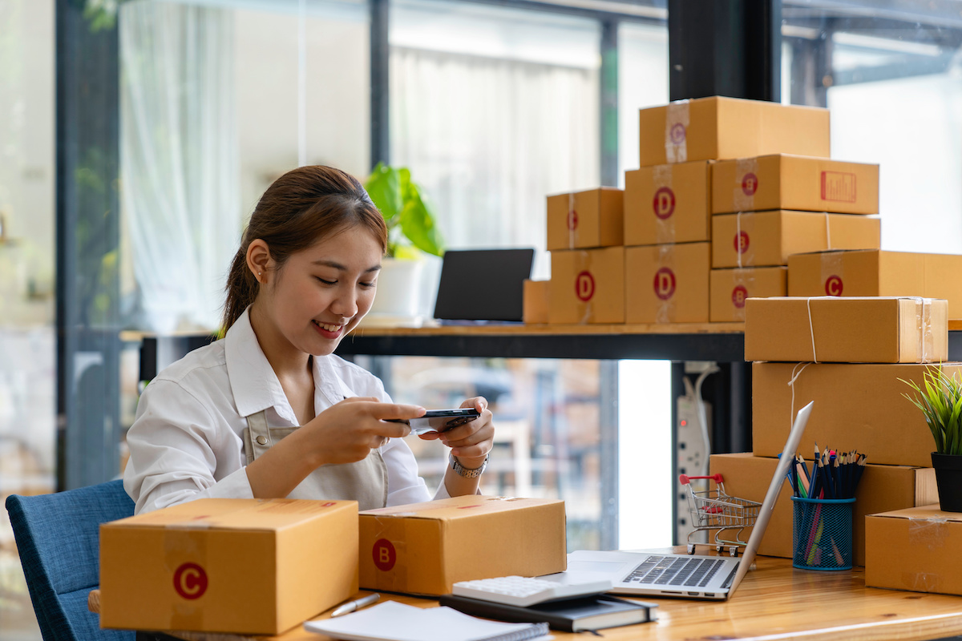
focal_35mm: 70
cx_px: 481
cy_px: 320
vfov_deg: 19.5
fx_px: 1870
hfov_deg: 28.8
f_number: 2.8
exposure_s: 1/160
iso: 160
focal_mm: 70
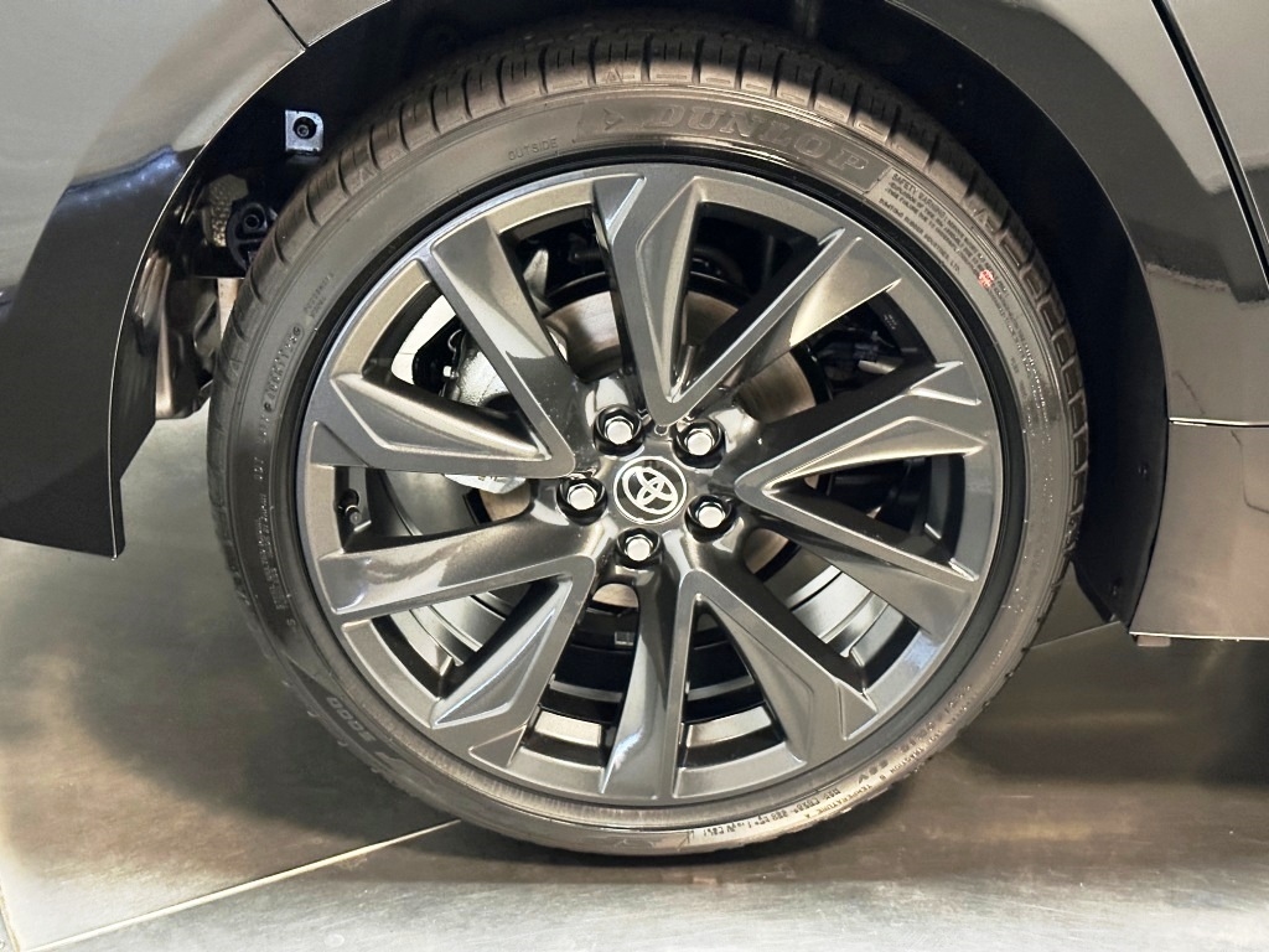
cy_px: 476
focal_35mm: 48
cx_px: 634
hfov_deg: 39.7
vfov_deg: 30.3
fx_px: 1760
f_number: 1.78
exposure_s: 1/24
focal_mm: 6.86
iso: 640
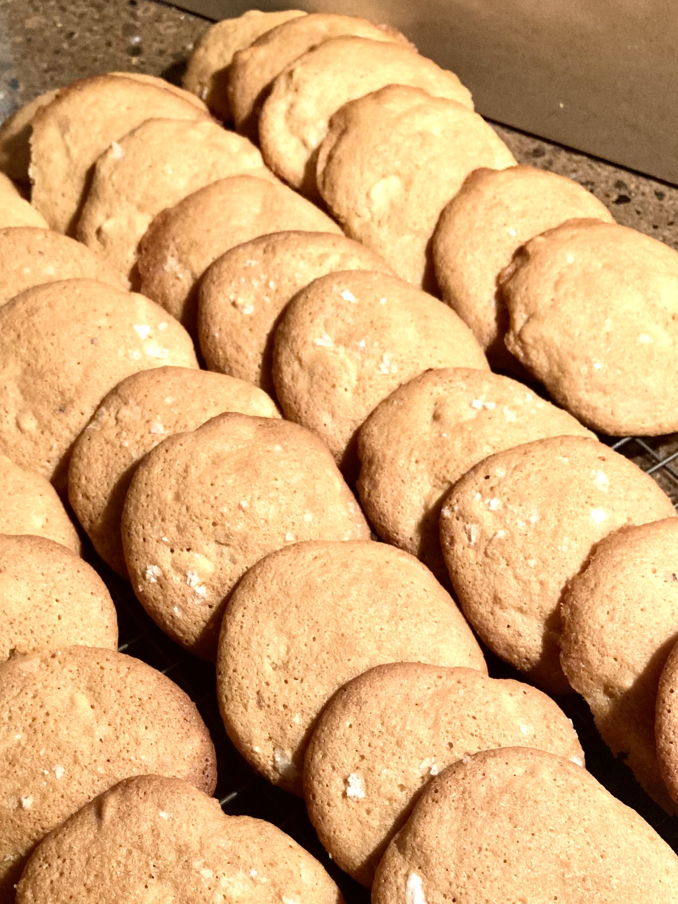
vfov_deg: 43.7
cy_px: 647
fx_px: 1097
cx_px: 195
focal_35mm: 42
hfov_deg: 33.8
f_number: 1.8
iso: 400
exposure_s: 1/25
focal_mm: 4
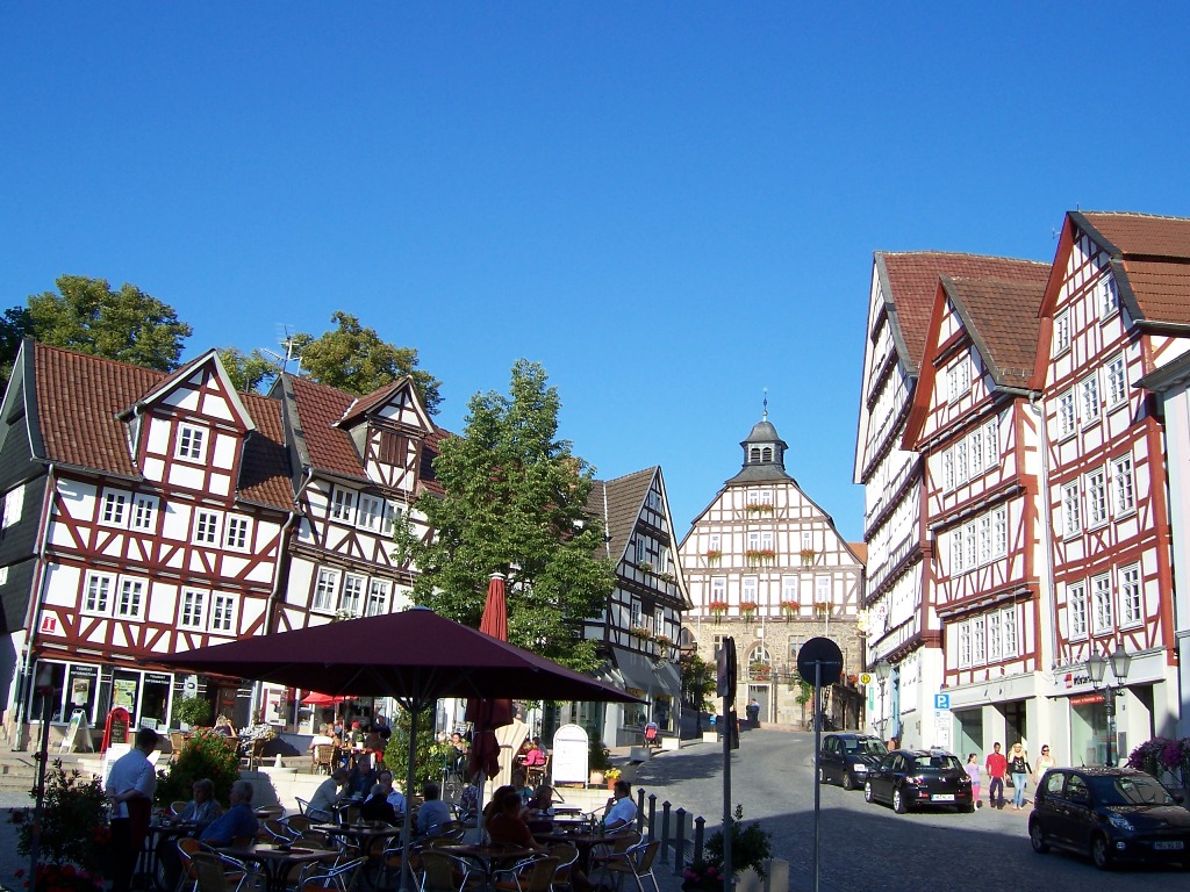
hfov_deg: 51.4
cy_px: 446
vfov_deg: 39.7
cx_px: 595
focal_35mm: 36
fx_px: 1238
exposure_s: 1/350
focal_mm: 6
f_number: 4.8
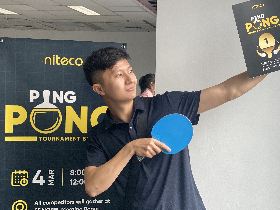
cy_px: 113
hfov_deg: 30.2
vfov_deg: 22.9
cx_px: 169
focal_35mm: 64
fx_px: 518
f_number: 2
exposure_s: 1/100
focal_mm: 6
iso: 64
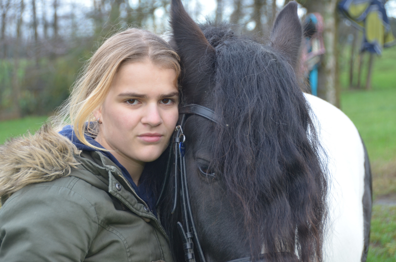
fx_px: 1153
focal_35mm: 105
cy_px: 131
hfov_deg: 19.5
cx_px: 198
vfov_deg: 13.0
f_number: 5.6
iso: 400
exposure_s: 1/125
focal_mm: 70
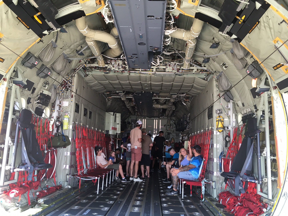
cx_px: 144
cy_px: 108
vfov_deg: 48.2
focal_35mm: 29
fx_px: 241
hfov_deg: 61.7
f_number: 2.2
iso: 25
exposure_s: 1/30
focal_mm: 4.15
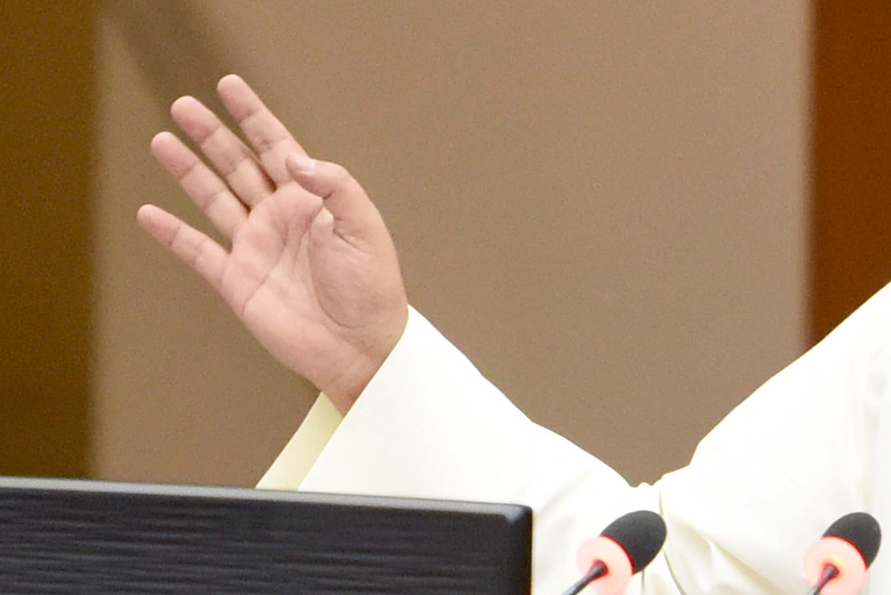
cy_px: 525
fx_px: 18469
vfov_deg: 1.8
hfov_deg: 2.8
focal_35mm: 746
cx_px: 1116
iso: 1600
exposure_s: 1/200
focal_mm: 200
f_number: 2.8
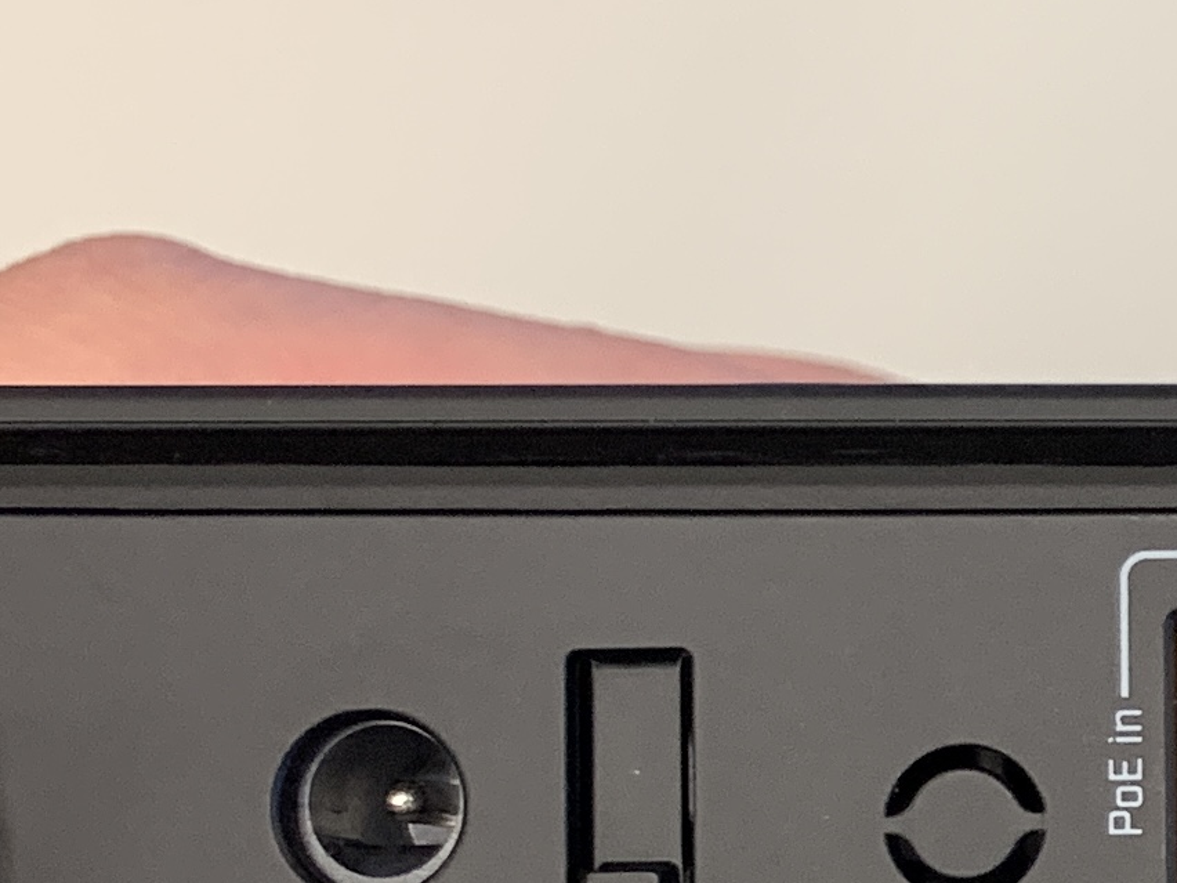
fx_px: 4182
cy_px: 712
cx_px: 2365
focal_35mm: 123
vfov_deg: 12.0
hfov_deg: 13.6
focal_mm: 4.25
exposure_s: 1/60
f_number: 1.8
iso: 100
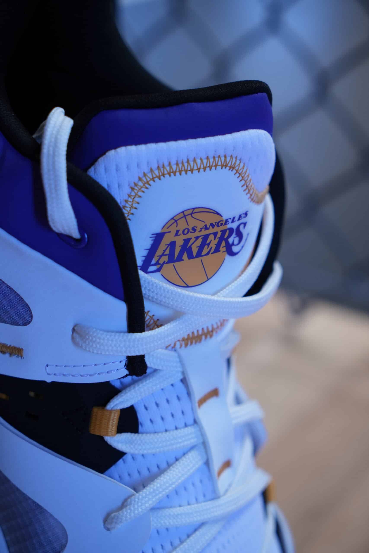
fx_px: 1015
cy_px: 276
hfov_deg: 20.6
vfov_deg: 30.5
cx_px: 184
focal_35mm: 66
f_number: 5.6
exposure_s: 1/400
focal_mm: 66
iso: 1600
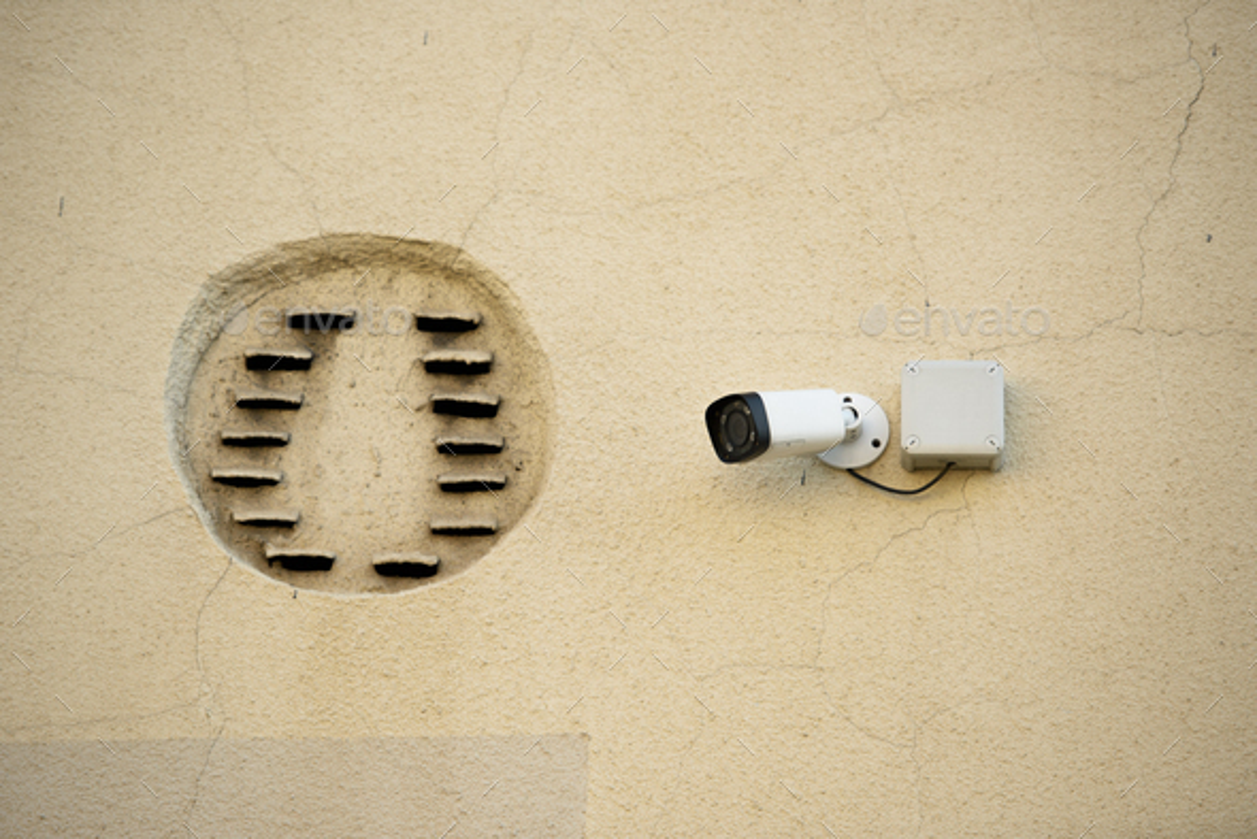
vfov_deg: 8.9
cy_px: 420
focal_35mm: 155
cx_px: 628
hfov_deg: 13.2
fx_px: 5414
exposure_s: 1/1250
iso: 320
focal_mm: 155
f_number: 3.2
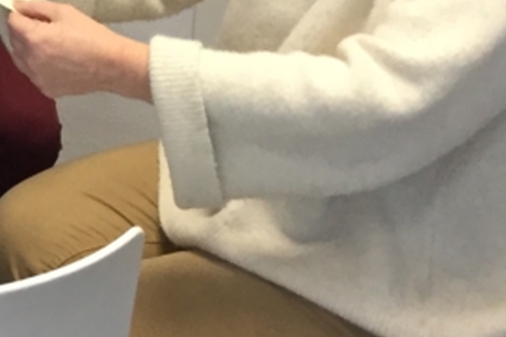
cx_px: -342
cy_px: -335
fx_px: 1868
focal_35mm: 133
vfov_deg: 9.6
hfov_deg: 14.0
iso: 80
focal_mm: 4.15
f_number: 2.2
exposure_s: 1/33
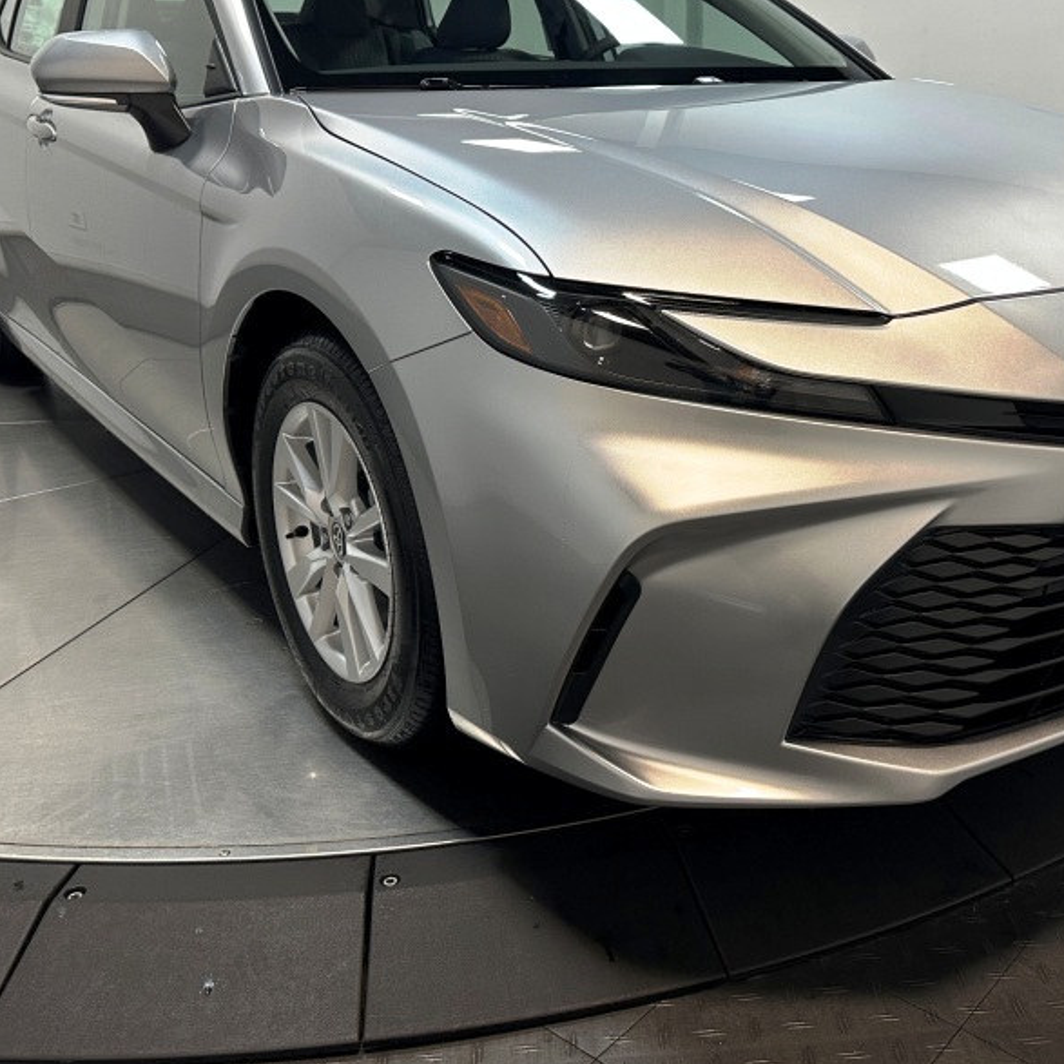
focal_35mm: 37
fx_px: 1287
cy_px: 373
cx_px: 678
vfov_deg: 44.4
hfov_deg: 44.5
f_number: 1.78
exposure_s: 1/60
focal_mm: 6.86
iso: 200
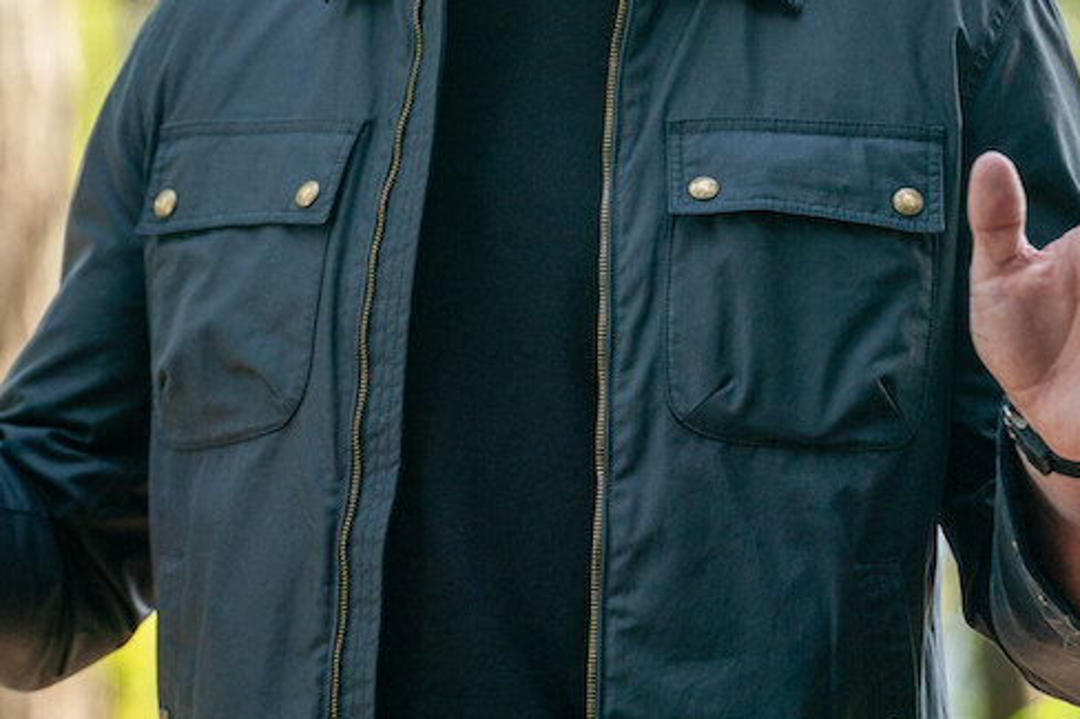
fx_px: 12385
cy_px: 84
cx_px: 266
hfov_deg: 5.0
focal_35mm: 413
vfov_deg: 3.3
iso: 400
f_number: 2.8
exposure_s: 1/640
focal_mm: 168
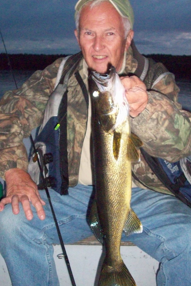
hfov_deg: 29.9
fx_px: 358
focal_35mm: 45
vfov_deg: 43.6
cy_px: 130
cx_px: 92
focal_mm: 6.2
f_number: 2.8
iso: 400
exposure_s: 1/128
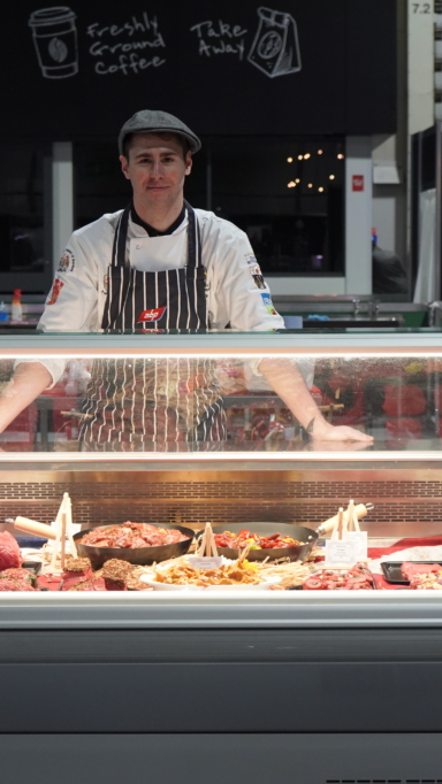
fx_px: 1811
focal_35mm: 87
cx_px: 192
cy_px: 390
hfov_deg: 13.9
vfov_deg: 24.5
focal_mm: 55
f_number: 5
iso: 3200
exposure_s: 1/160
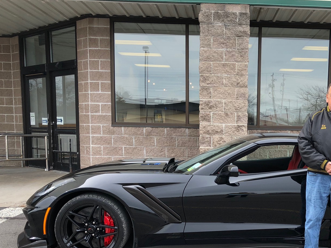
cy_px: 190
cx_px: 252
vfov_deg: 30.9
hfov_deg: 40.0
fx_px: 440
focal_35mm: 46
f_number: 1.8
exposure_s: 1/251
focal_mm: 3.99
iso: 20
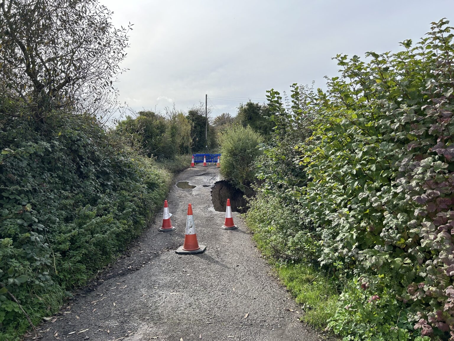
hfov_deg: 67.3
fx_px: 341
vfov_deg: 53.1
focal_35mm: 26
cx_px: 227
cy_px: 170
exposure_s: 1/3077
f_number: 1.5
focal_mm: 5.7
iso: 50
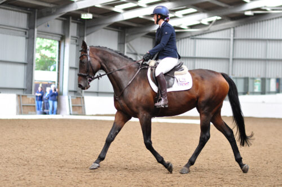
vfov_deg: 10.7
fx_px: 997
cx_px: 141
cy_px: 94
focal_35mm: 128
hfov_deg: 16.1
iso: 500
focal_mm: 85
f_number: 2.8
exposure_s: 1/400
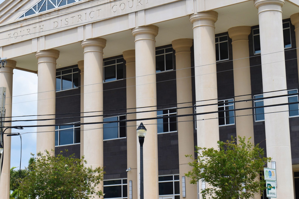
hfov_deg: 35.1
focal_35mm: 57
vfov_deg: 23.8
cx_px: 150
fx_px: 473
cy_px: 100
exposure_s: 1/400
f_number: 8
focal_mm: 38
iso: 100
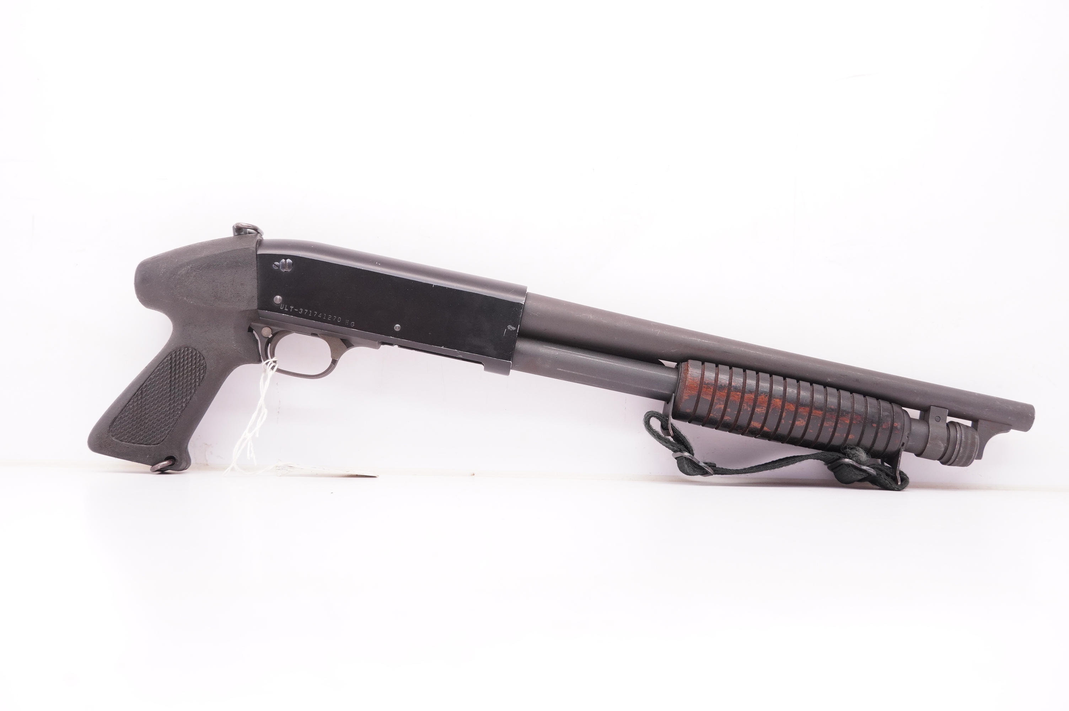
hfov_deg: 53.2
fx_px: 1068
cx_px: 534
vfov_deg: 36.8
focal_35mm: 36
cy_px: 356
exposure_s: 1/125
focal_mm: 24
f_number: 5.6
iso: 800
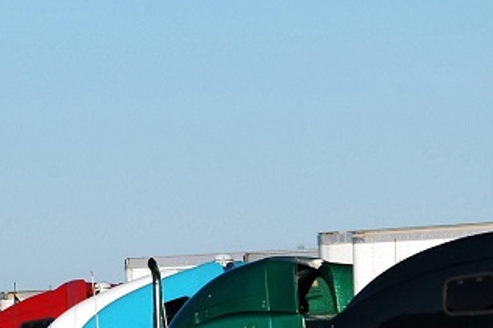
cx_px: 87
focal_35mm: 356
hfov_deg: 5.8
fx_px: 4870
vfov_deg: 3.9
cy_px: 256
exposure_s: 1/400
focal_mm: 100
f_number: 10
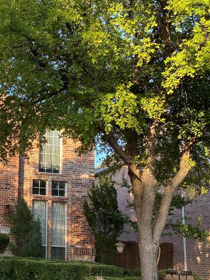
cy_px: 182
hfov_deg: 27.3
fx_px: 388
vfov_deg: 39.3
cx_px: -31
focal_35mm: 48
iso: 32
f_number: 1.8
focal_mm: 4.25
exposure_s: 1/200
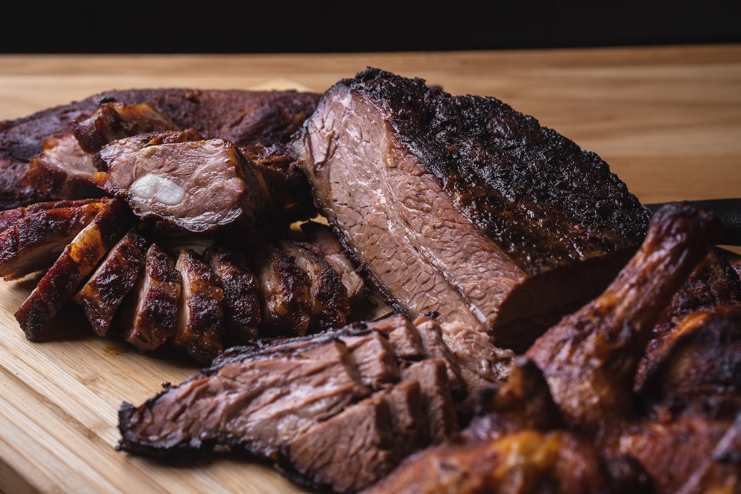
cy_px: 247
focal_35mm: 55
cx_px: 370
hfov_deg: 36.3
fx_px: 1132
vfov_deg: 24.6
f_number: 6.3
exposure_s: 1/320
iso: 100
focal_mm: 55
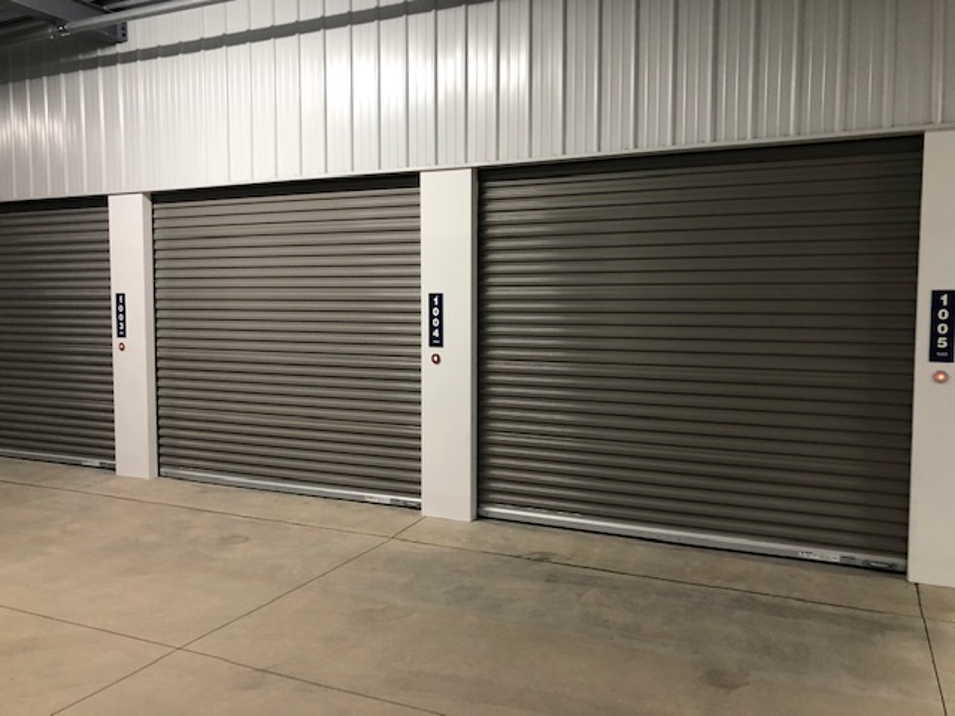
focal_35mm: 28
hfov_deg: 63.4
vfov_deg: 49.7
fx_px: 772
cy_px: 358
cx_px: 478
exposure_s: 1/15
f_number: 1.8
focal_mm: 3.99
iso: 40
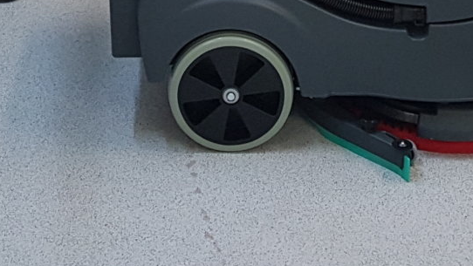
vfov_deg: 9.8
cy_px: -393
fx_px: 1342
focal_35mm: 107
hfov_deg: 20.0
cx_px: 190
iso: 80
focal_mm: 4.2
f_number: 1.7
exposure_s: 1/50
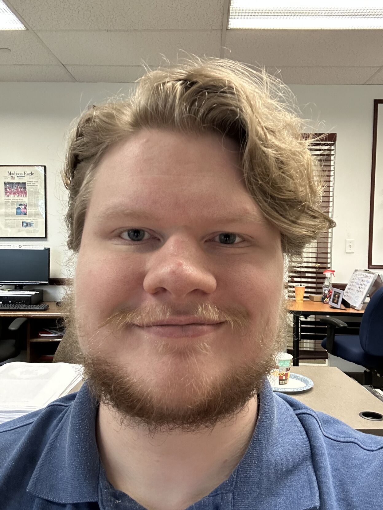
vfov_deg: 60.0
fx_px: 442
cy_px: 255
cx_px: 192
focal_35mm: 30
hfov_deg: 46.8
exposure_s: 1/40
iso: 200
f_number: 1.9
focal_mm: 2.69
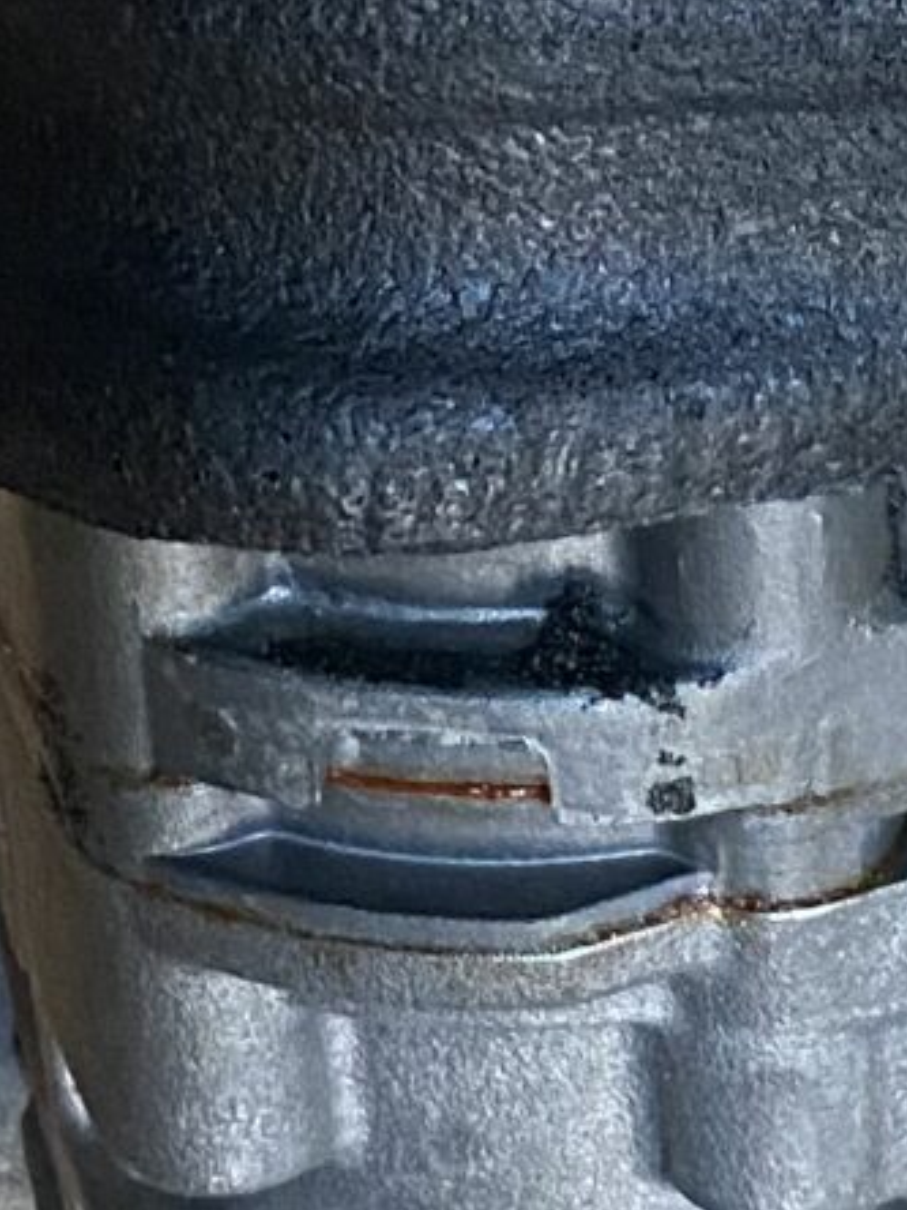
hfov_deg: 9.8
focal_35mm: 150
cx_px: 1021
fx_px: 5240
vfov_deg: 12.5
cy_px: -572
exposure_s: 1/50
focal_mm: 4.25
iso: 320
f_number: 1.8
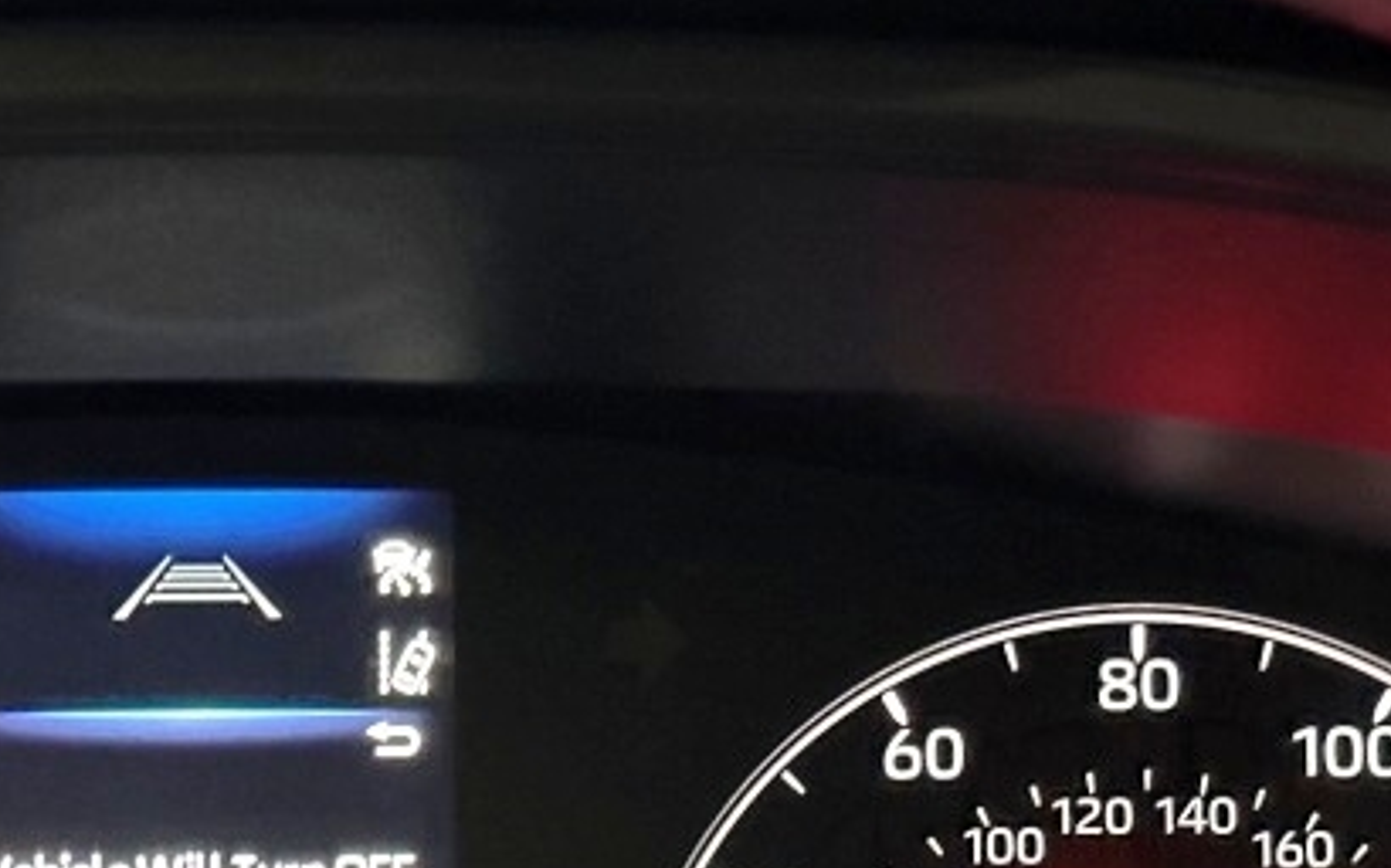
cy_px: 939
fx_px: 4813
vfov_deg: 10.2
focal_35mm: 127
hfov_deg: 16.3
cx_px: 217
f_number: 1.78
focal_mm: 6.86
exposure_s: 1/17
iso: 640
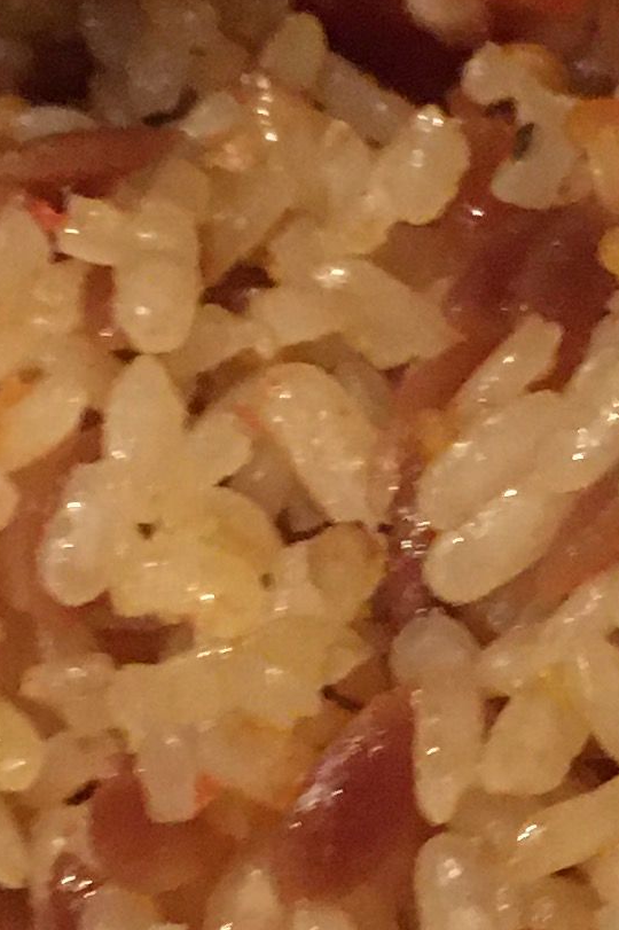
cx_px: 609
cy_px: 783
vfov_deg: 13.6
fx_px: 3872
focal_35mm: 150
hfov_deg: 9.1
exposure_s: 1/17
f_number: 2.2
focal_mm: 4.15
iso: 250
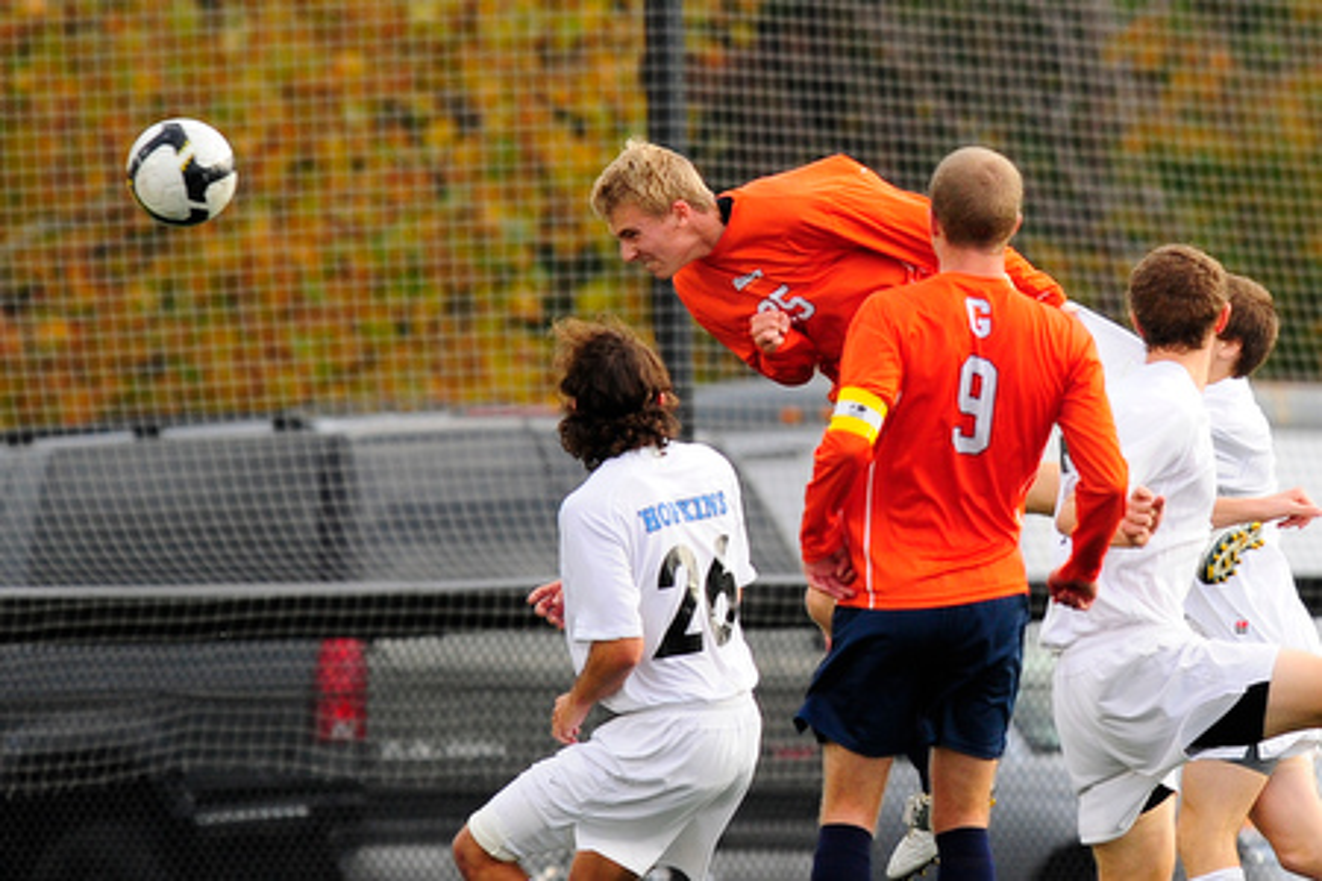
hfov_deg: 4.9
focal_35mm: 420
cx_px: 661
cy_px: 440
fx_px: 15422
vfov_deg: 3.3
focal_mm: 420
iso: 1600
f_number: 4
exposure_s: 1/1600
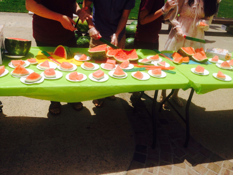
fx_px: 222
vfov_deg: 42.9
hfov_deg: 55.4
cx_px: 116
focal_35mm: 33
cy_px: 88
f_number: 2.4
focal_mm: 4.12
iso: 50
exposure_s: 1/3195
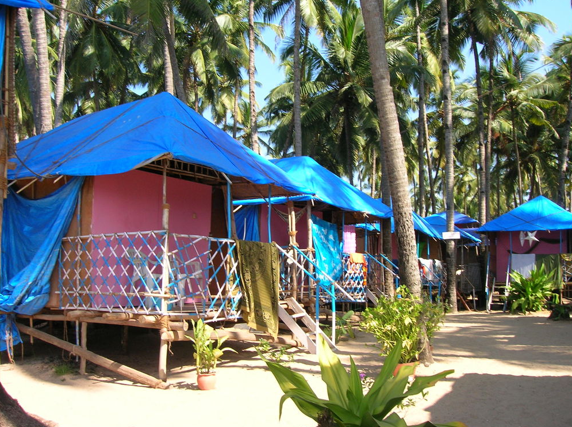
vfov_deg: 40.6
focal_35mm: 35
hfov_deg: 52.7
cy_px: 217
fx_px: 578
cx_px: 284
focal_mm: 5.7
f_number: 4.9
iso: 50
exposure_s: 1/130
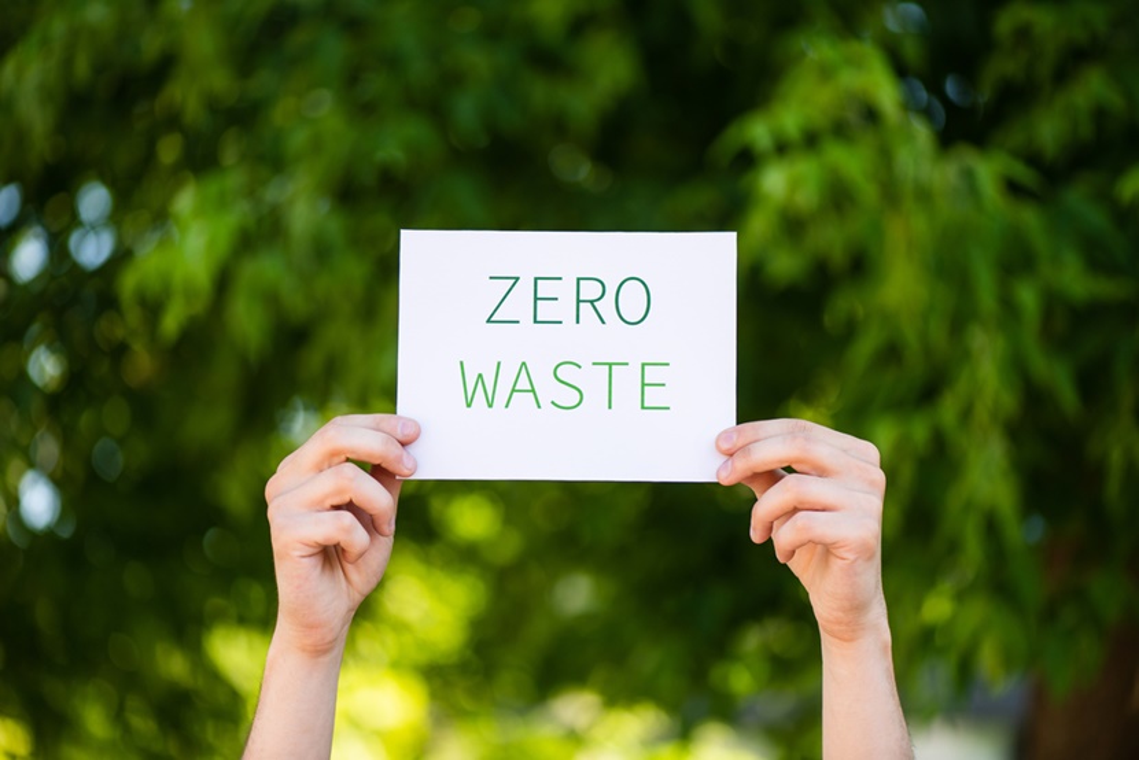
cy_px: 380
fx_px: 3323
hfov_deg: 19.4
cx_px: 570
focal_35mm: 105
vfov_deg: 13.1
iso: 200
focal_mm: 105
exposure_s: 1/640
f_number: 3.5
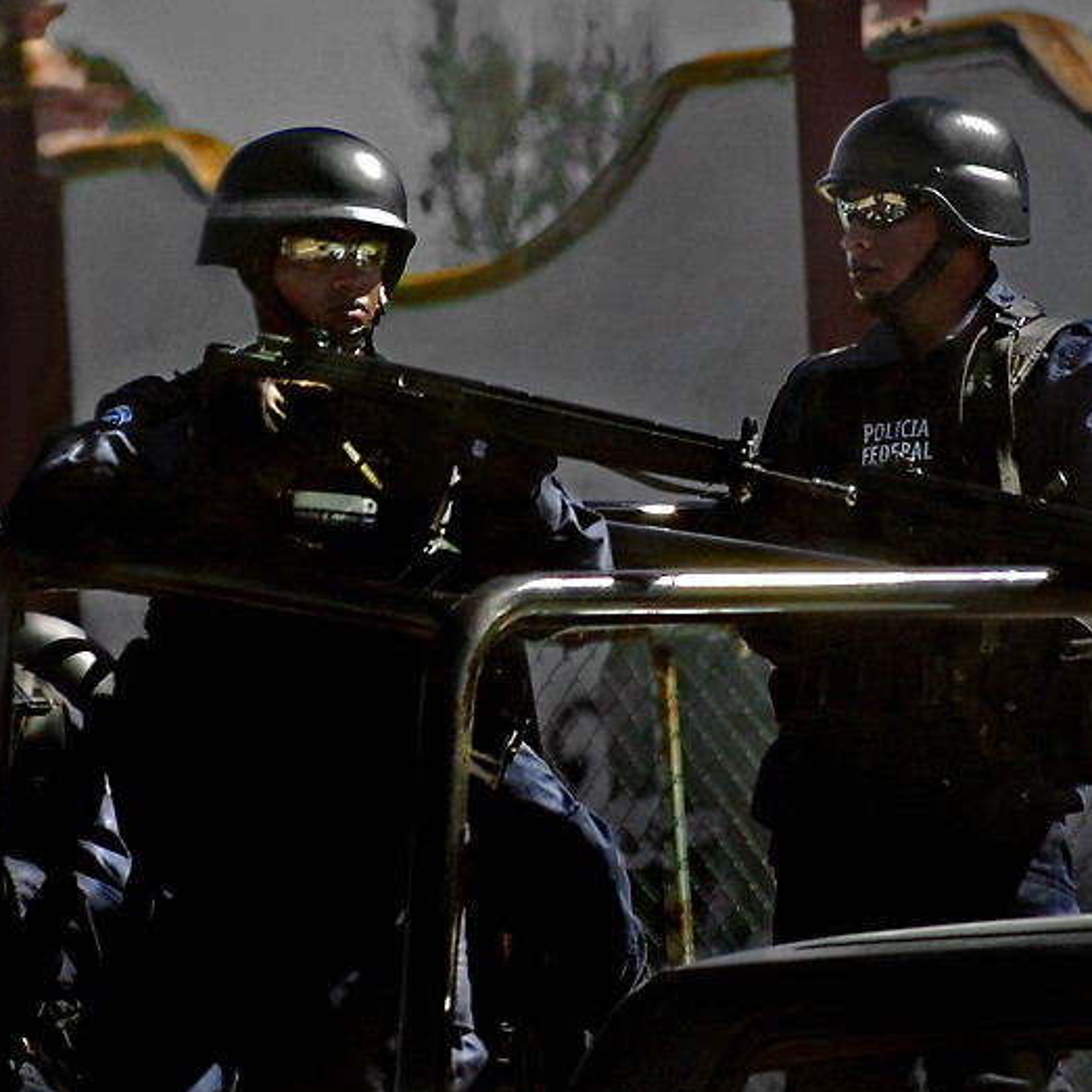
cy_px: 408
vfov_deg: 5.3
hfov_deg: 5.3
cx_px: 520
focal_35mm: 329
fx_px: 11735
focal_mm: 135
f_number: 5
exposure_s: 1/1600
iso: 400
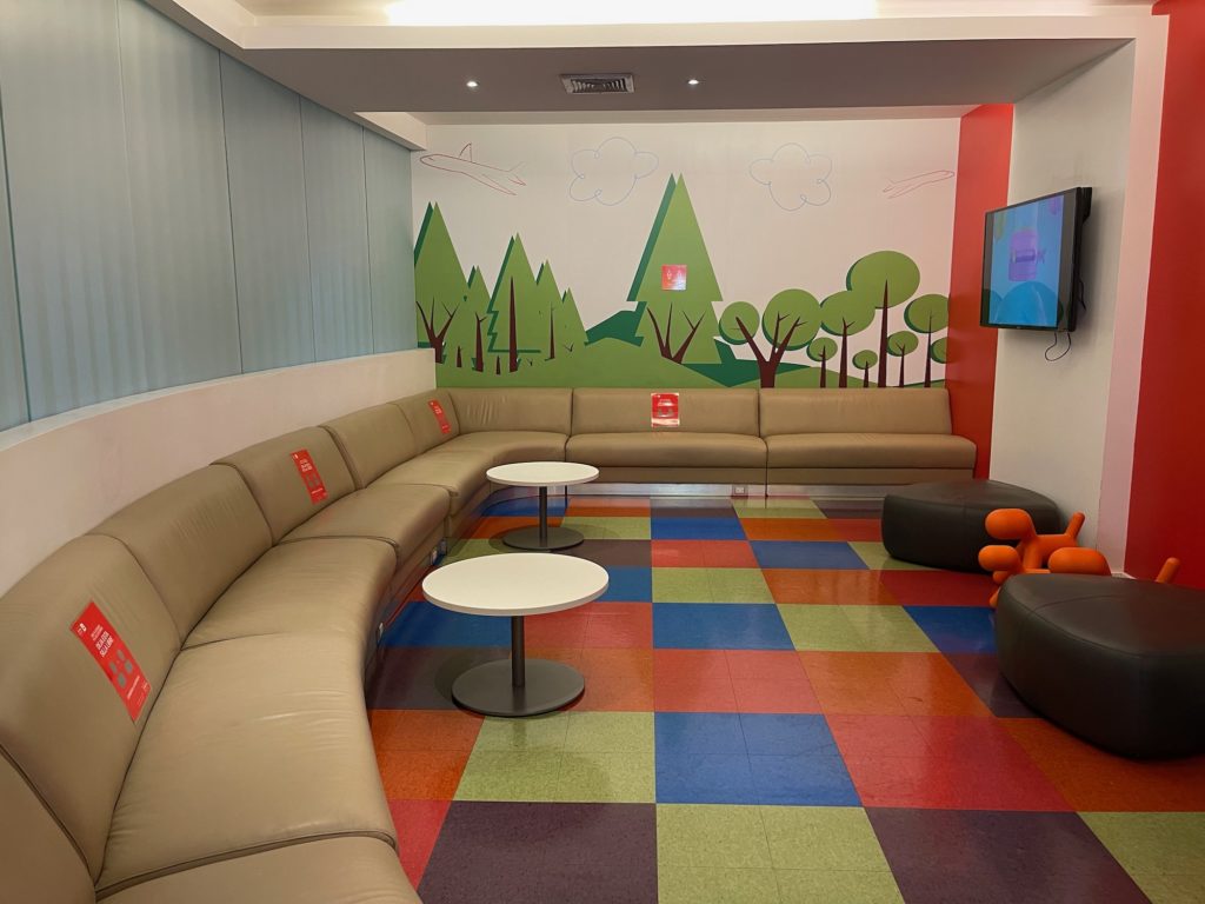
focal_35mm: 26
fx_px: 905
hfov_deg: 67.3
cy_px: 452
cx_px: 602
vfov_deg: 53.1
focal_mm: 5.1
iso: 160
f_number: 1.6
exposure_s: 1/60
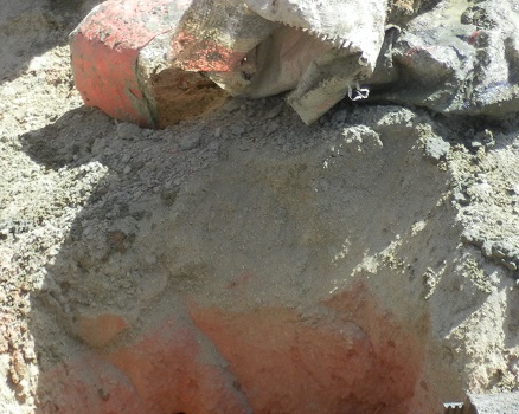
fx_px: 2518
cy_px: 341
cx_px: 238
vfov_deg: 9.4
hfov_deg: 11.8
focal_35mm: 164
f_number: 5.4
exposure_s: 1/160
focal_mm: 16.5
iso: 80
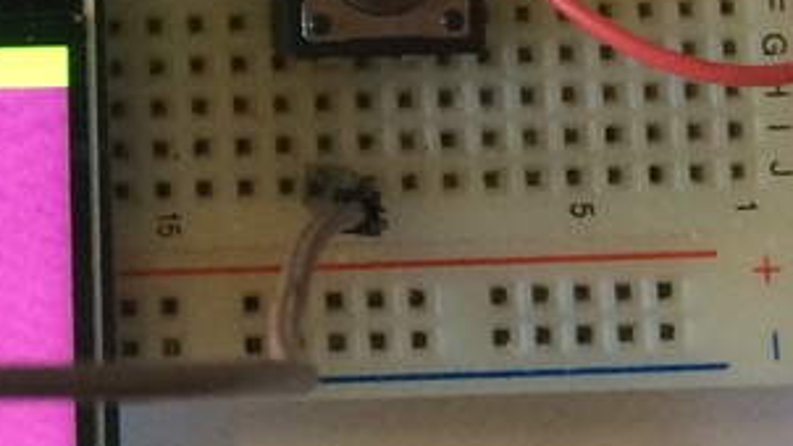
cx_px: -544
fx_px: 2818
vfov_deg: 8.9
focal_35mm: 134
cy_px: -123
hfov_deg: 14.5
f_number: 2.2
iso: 100
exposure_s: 1/33
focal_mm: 4.15
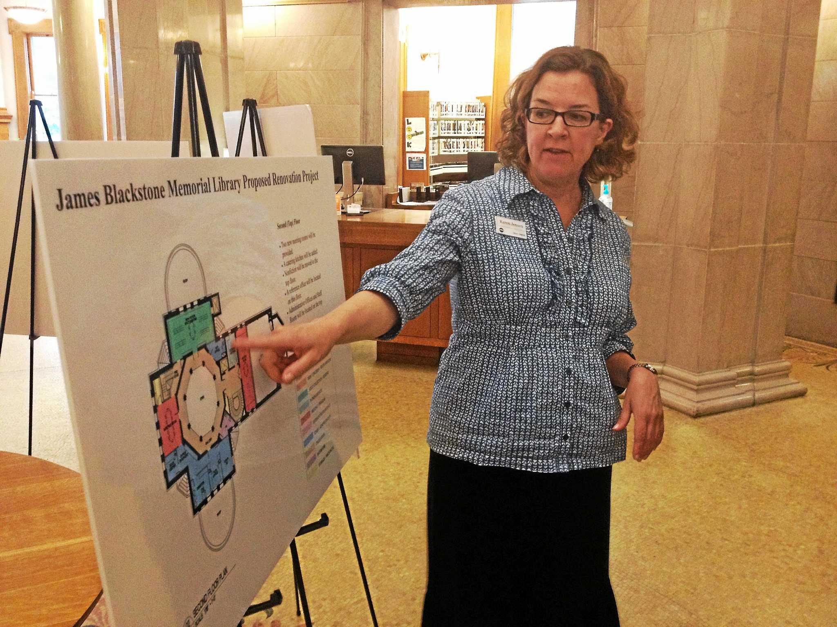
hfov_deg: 52.6
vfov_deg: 40.7
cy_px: 314
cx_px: 418
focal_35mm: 35
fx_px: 846
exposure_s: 1/17
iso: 320
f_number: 2.4
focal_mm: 4.28
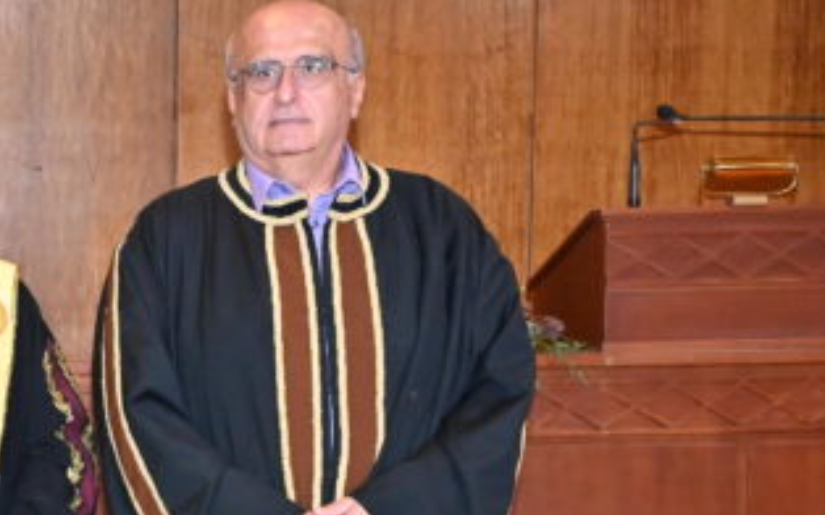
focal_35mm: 97
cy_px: 544
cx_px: -265
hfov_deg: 19.6
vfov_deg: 13.2
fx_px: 2189
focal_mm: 34.5
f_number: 6.3
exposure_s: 1/200
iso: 5000
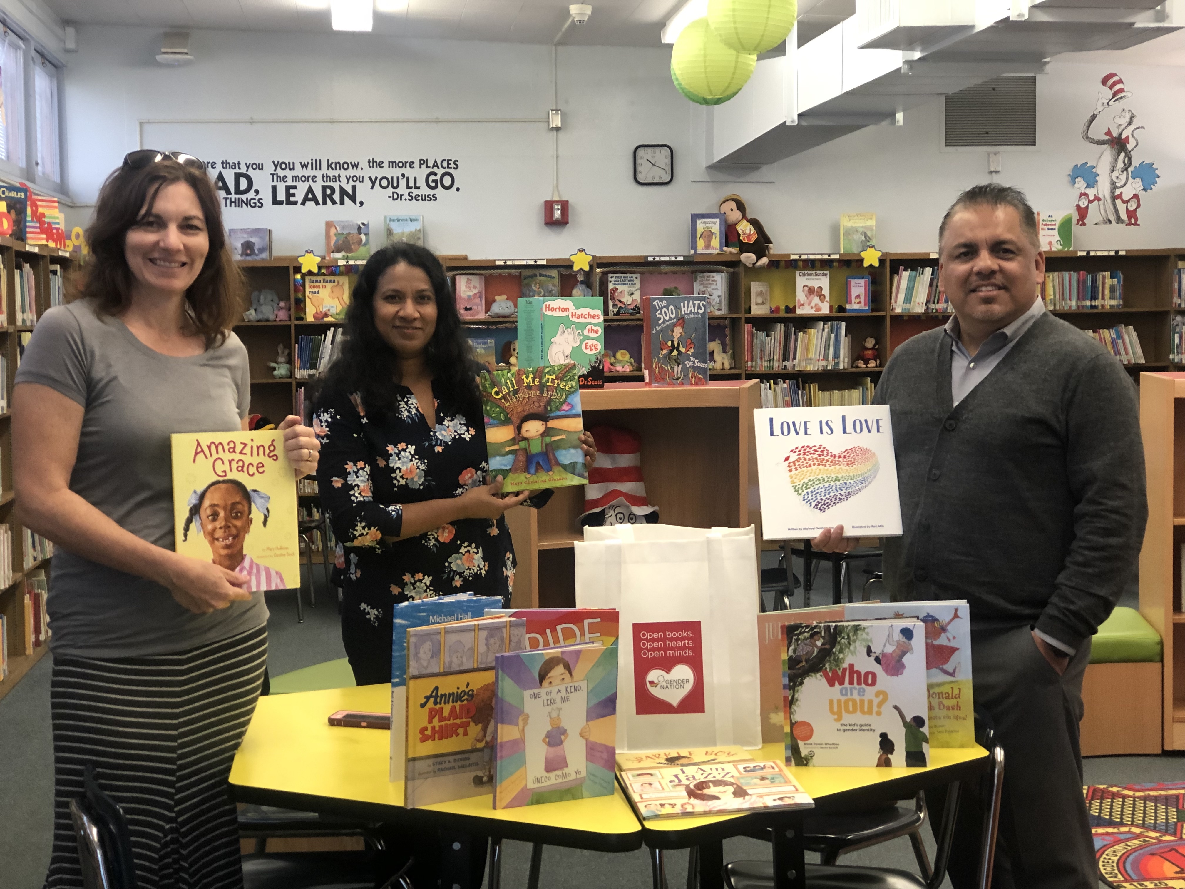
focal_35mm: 57
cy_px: 444
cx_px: 592
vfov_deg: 25.7
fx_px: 1951
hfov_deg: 33.8
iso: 125
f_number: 2.8
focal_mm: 6.6
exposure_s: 1/30
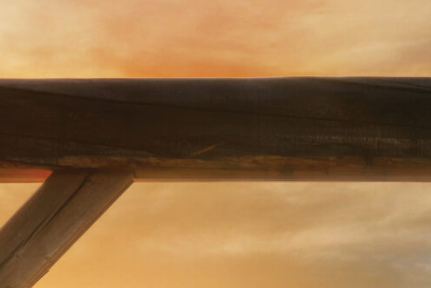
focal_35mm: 238
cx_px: 451
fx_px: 2850
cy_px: 568
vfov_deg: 5.7
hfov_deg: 8.6
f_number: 22
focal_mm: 58
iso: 320
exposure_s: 1/640
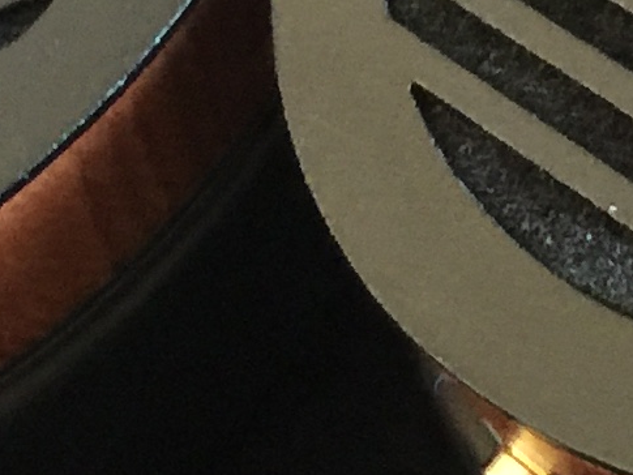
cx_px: 617
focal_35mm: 195
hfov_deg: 10.1
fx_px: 3567
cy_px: -179
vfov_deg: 7.5
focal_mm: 4.15
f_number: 2.2
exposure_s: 1/4
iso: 100
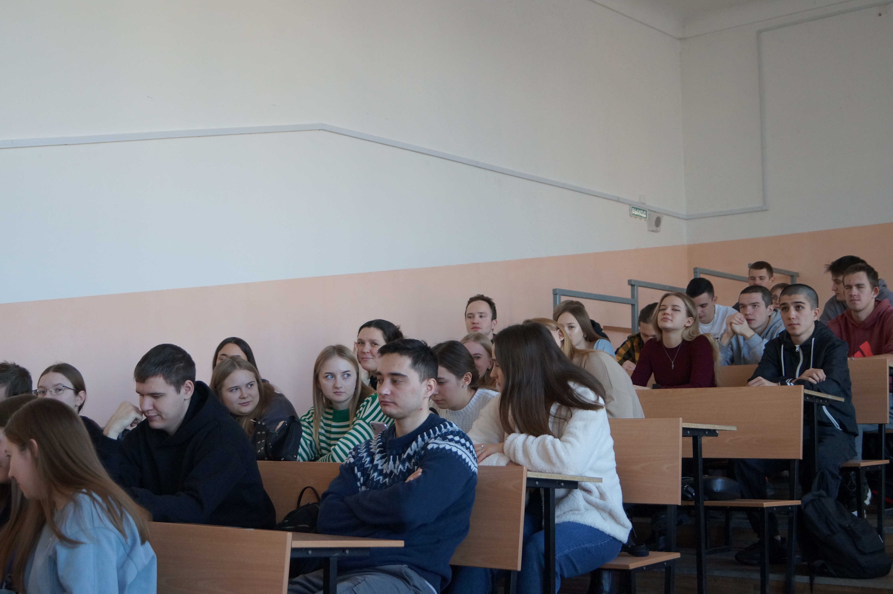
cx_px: 446
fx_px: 1301
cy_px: 297
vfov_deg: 25.7
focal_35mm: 52
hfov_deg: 37.9
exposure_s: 1/160
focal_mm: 35
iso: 640
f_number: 4.5
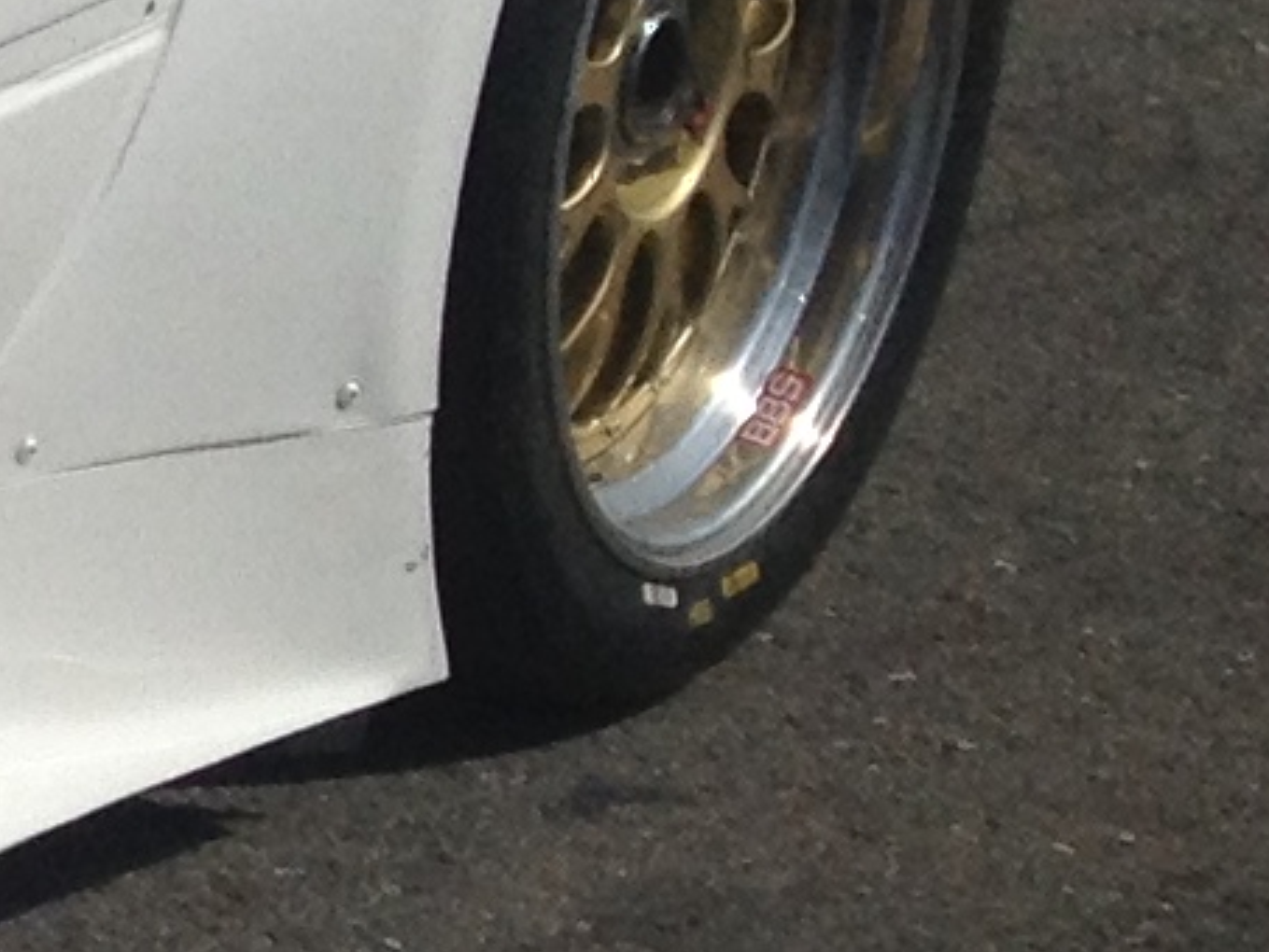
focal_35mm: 252
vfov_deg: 5.9
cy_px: 493
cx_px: -3264
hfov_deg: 6.7
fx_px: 9241
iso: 64
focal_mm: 4.28
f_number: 2.4
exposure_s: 1/5025
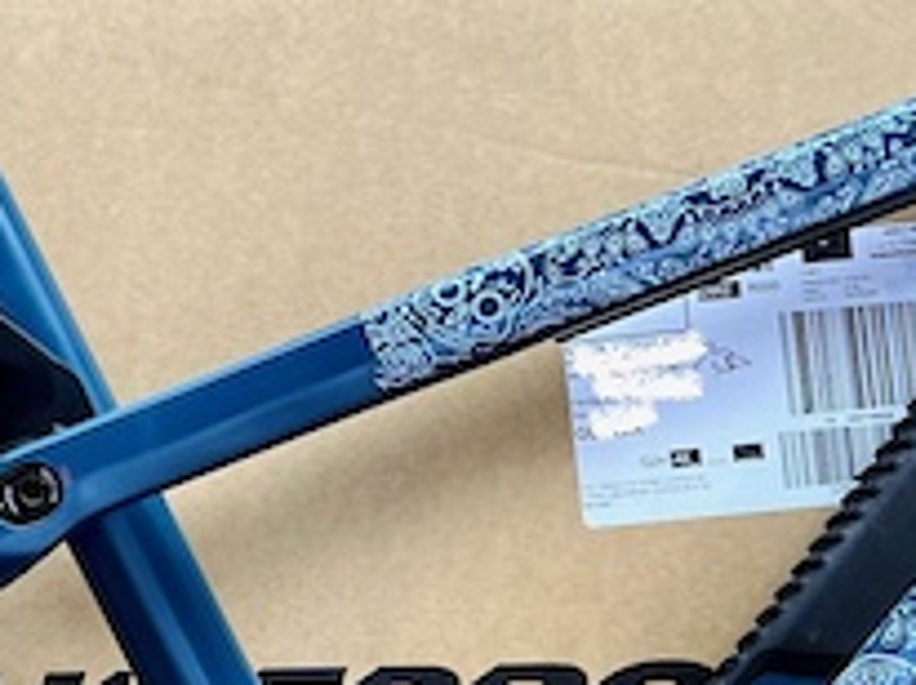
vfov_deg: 14.2
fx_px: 2670
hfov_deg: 18.6
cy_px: 783
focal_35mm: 101
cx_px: -138
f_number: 1.6
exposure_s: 1/100
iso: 64
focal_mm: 5.1
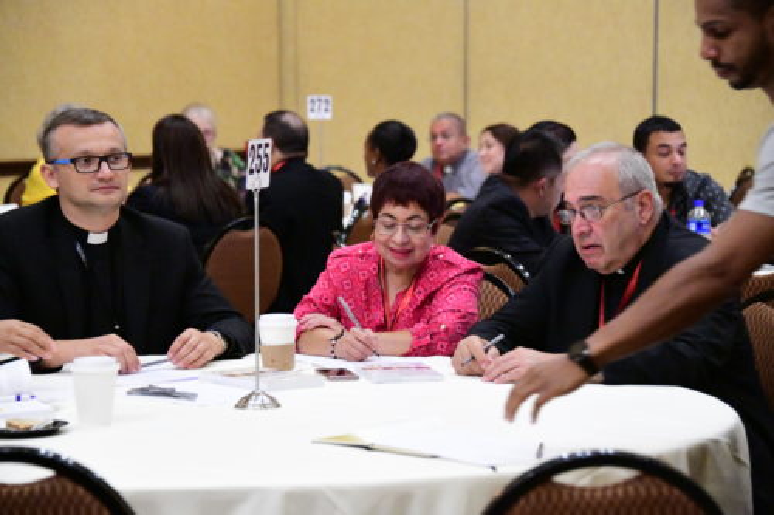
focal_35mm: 122
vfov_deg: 11.2
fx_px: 2622
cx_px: 387
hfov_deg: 16.8
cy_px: 258
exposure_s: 1/125
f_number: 5.6
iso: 25600
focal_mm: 122
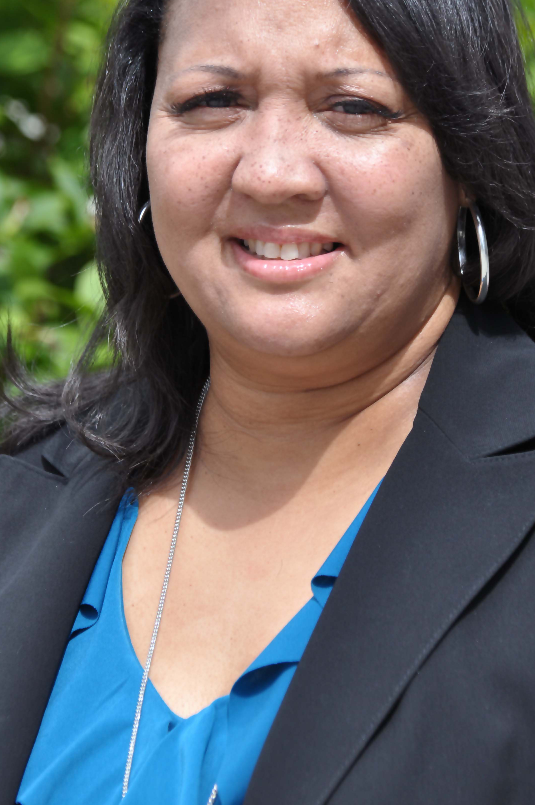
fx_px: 6920
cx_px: 294
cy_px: 302
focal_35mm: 310
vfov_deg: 6.7
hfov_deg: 4.4
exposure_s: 1/500
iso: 220
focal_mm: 155
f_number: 5.6
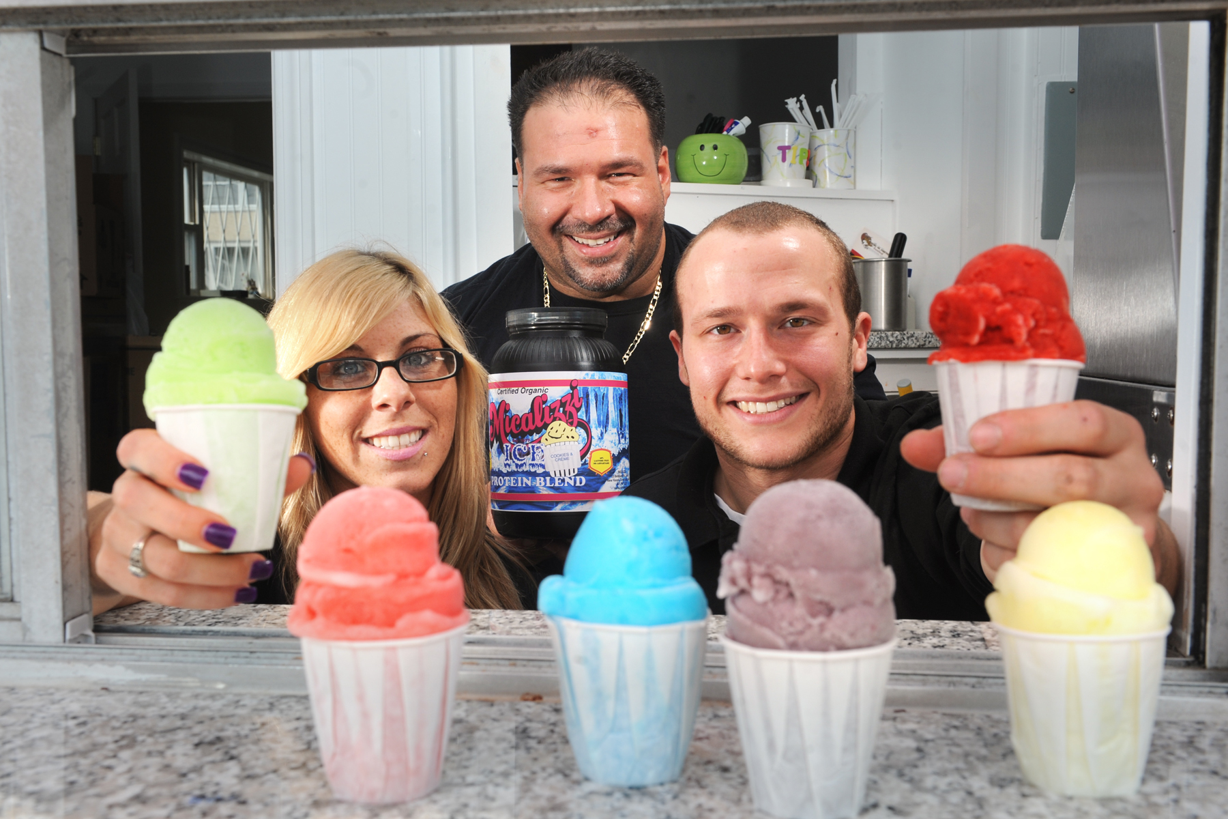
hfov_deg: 54.4
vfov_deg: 37.9
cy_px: 410
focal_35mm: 35
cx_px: 614
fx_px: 1194
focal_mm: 35
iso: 400
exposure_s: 1/250
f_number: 11
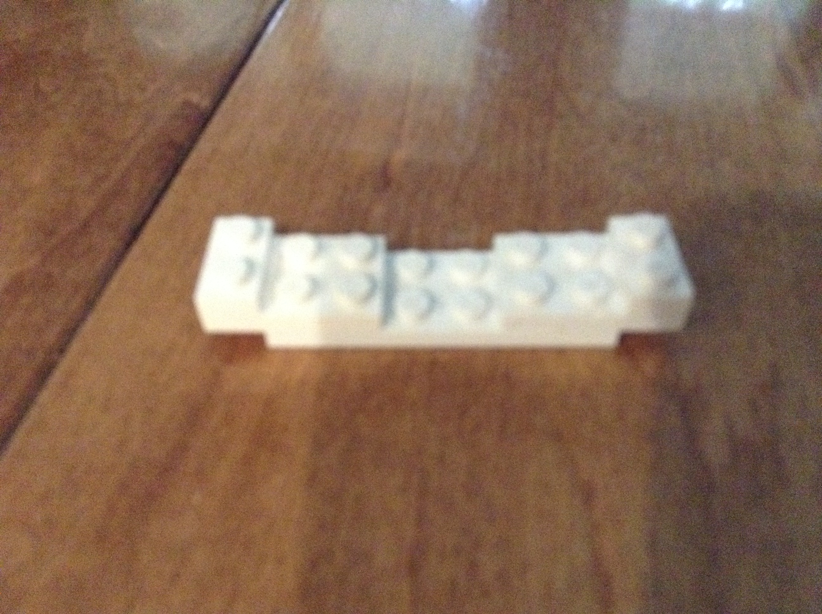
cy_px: 307
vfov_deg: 42.8
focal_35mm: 33
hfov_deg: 55.4
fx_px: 782
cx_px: 411
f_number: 2.4
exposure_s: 1/15
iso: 640
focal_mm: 3.3
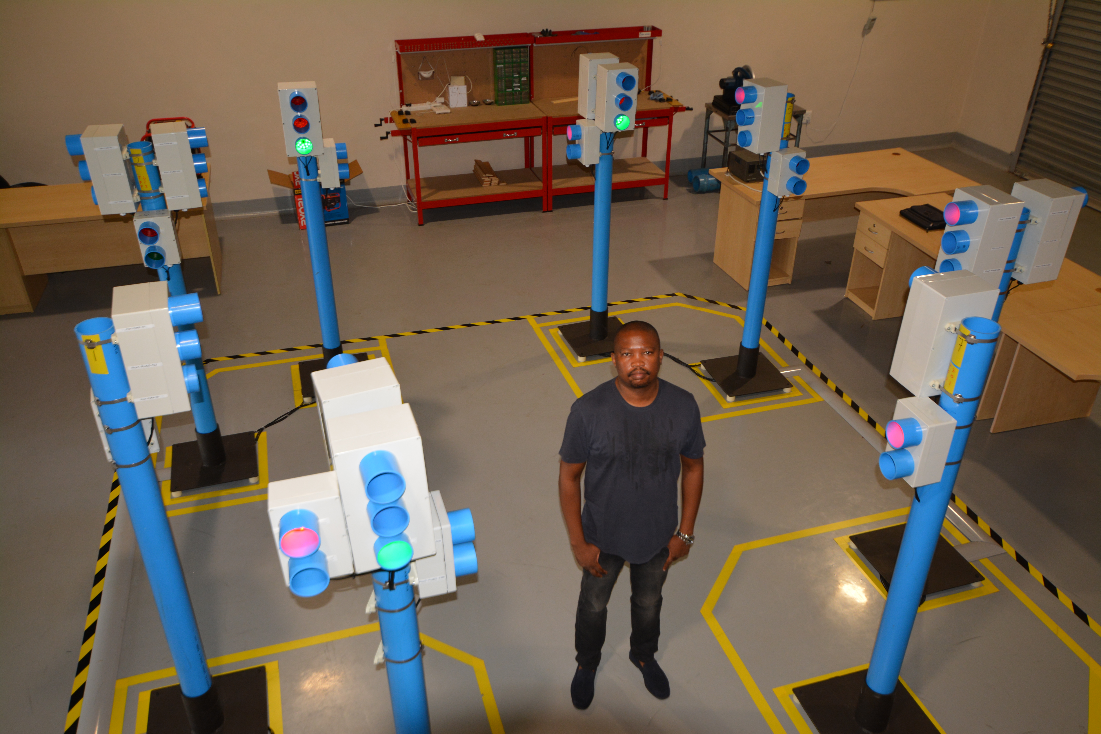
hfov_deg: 61.9
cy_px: 367
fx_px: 917
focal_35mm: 30
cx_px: 550
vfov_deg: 43.6
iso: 400
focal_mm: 20
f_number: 3.5
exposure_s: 1/60
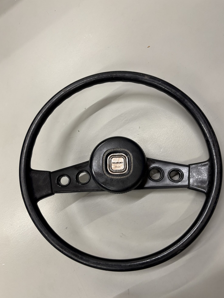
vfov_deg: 65.3
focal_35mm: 27
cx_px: 112
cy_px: 154
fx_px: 233
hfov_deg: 51.4
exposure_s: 1/50
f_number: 1.6
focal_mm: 5.96
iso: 125
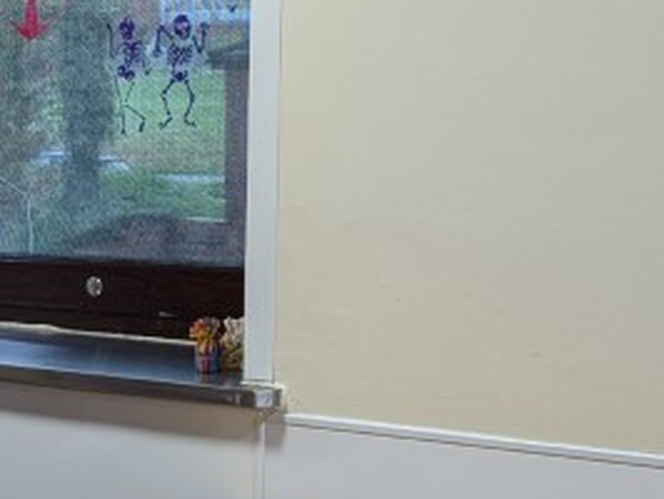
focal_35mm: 108
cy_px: 487
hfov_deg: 17.2
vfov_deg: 13.6
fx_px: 2074
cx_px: -186
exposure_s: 1/29.3
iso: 43
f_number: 1.85
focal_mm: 6.81
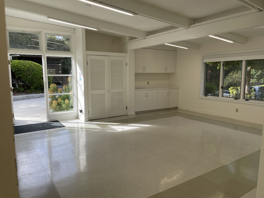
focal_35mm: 26
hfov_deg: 67.3
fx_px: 198
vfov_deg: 53.1
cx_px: 132
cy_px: 99
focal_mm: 4.2
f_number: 1.6
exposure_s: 1/540
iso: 32
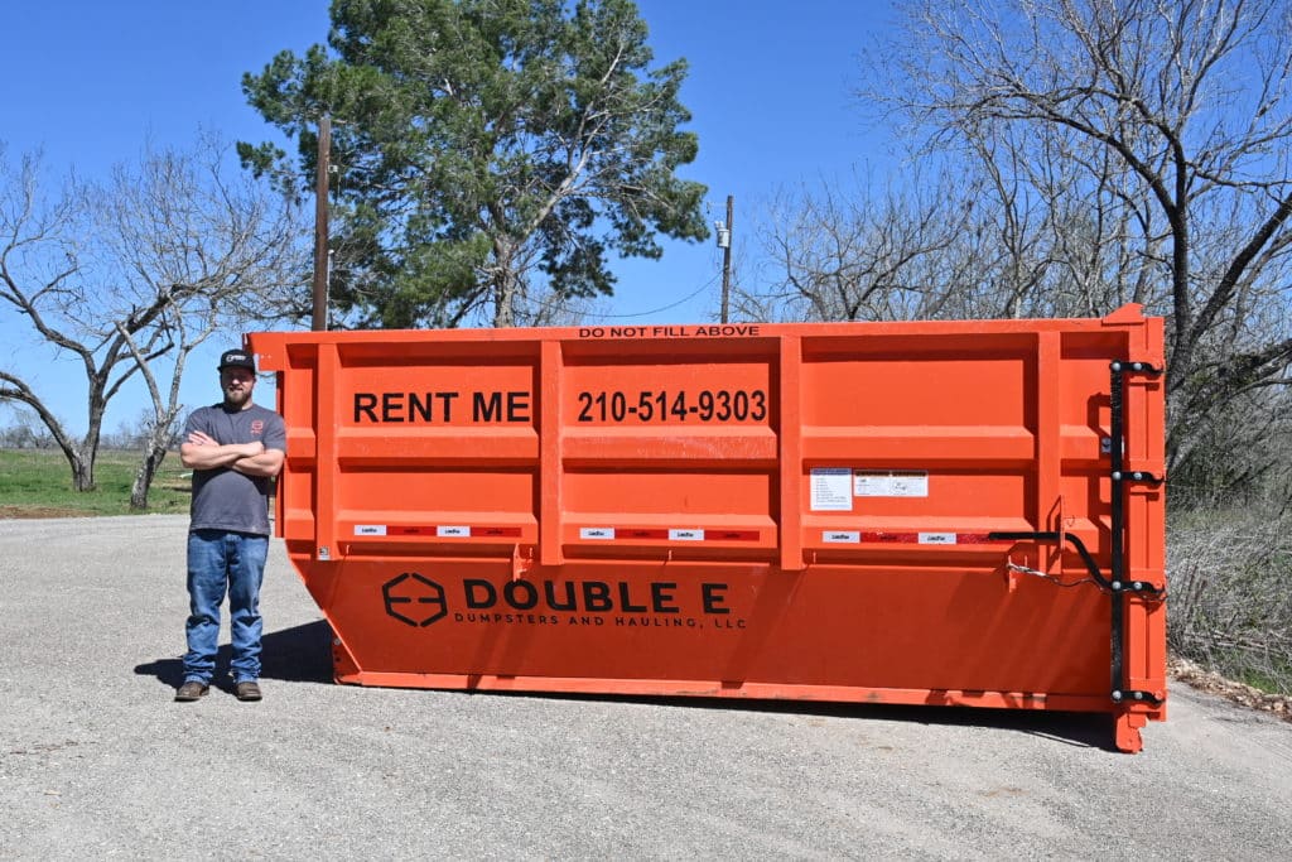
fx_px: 1436
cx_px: 646
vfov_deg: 33.4
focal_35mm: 40
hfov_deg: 48.5
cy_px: 431
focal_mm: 27
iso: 450
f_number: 6.3
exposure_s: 1/3200
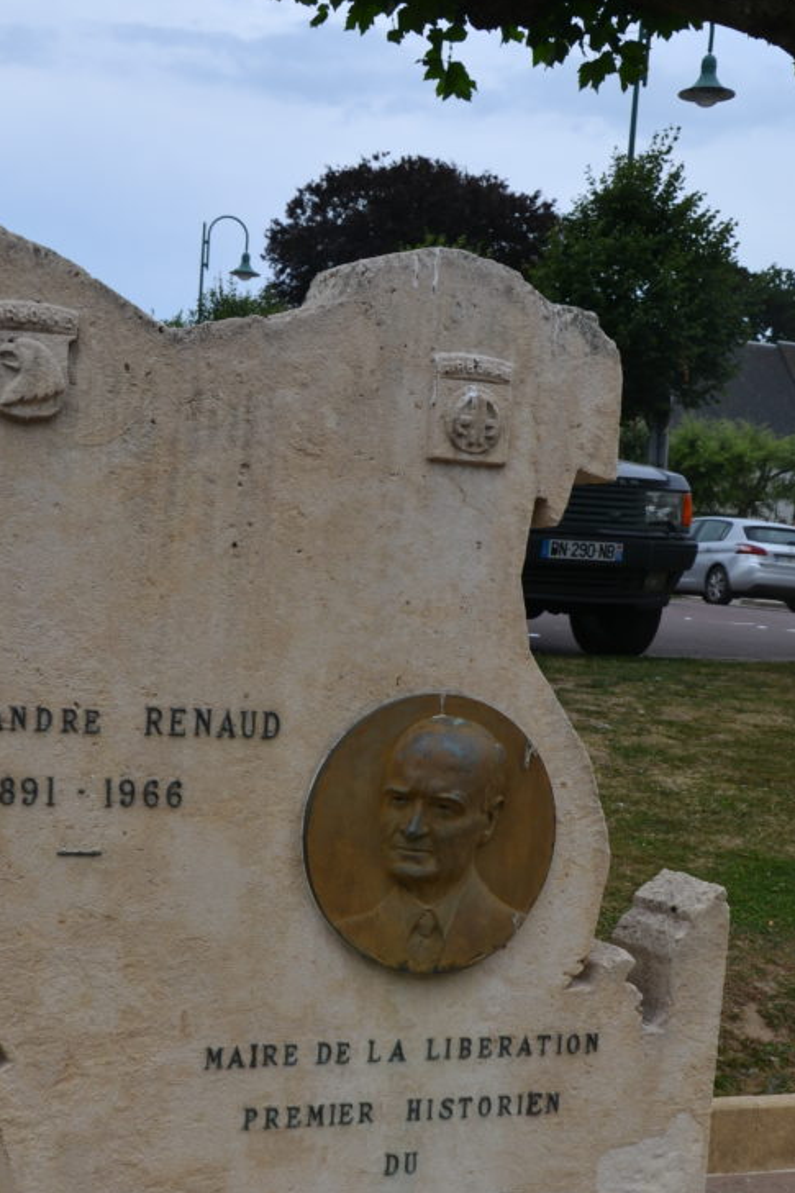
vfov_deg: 34.6
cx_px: 275
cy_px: 829
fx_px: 1889
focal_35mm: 57
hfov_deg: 23.7
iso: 100
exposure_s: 1/400
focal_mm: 24
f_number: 7.1
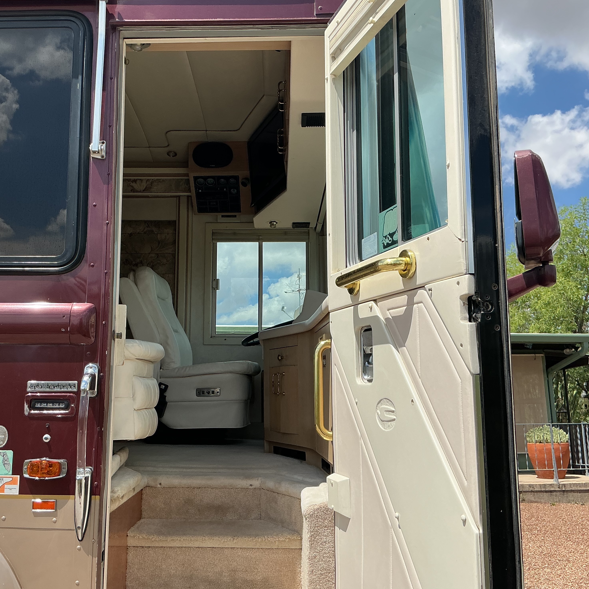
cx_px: 246
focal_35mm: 35
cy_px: 288
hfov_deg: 47.0
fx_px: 674
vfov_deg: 47.2
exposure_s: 1/2141
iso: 25
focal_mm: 3
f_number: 1.8
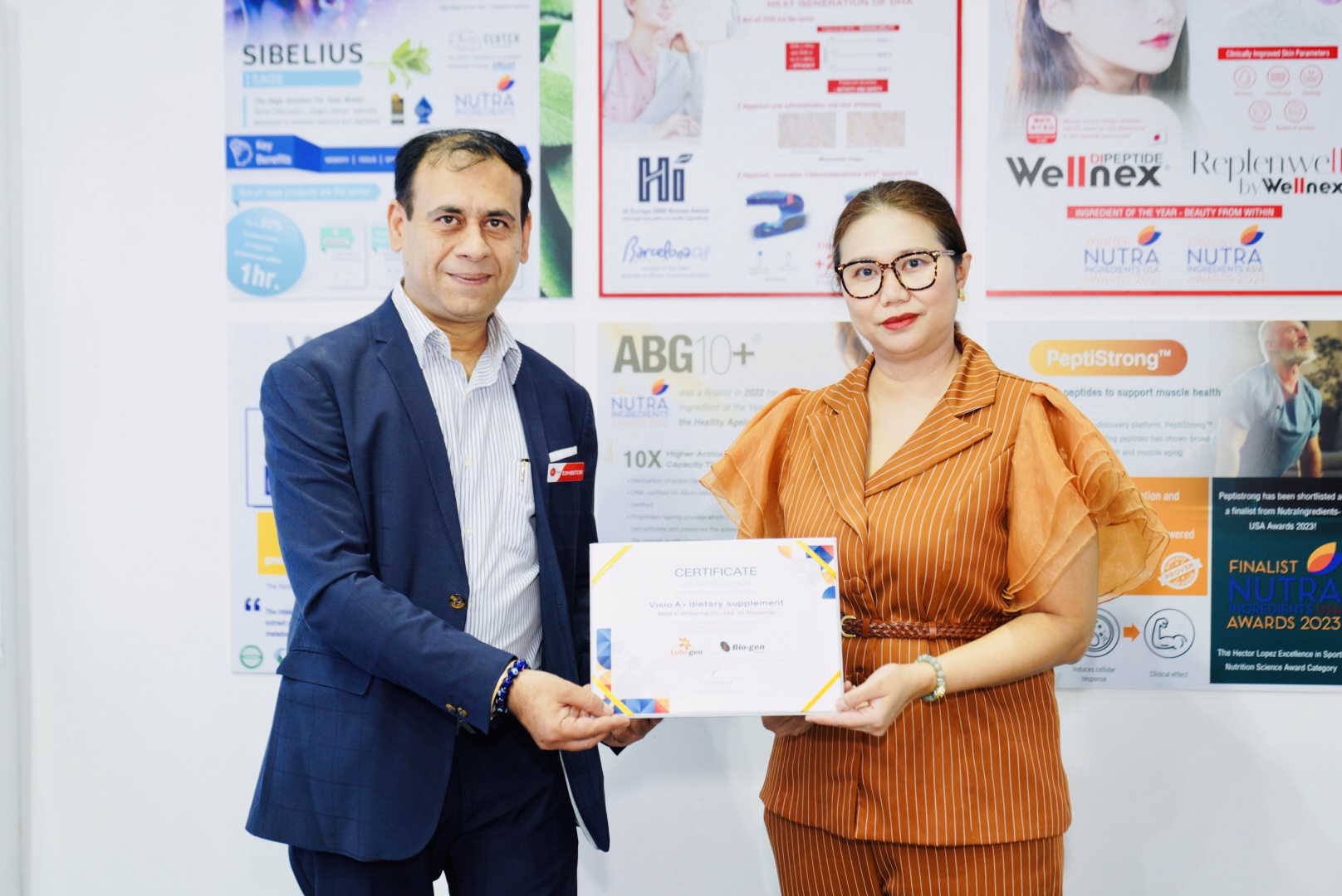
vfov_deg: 25.6
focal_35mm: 53
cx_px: 671
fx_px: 1977
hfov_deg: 37.5
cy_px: 448
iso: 800
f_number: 2.8
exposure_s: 1/200
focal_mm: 53
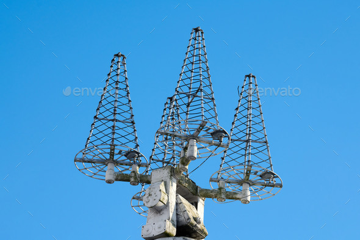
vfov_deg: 8.1
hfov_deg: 12.1
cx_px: 180
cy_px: 120
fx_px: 1699
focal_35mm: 170
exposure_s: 1/1000
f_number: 6.3
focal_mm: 170
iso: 200
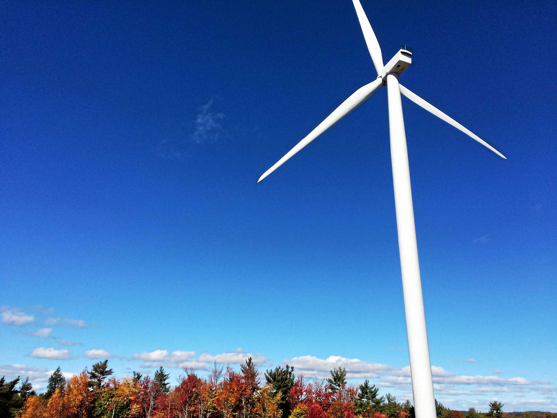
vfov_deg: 48.2
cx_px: 278
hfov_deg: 61.7
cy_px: 209
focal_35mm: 29
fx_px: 467
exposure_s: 1/2933
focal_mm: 4.15
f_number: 2.2
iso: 32
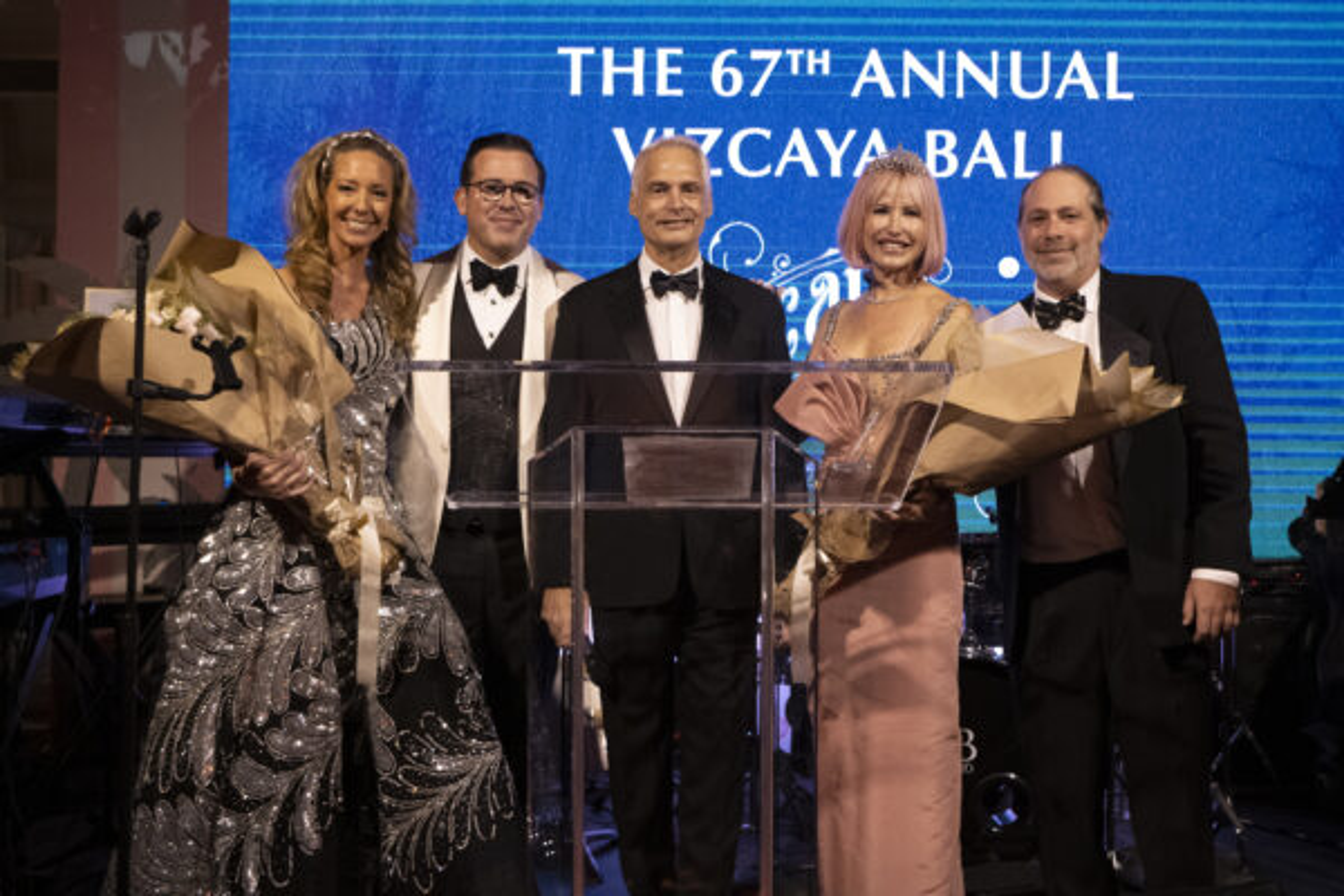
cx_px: 672
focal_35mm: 36
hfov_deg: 53.1
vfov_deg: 36.9
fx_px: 1344
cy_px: 448
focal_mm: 24
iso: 2500
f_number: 2.8
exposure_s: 1/125
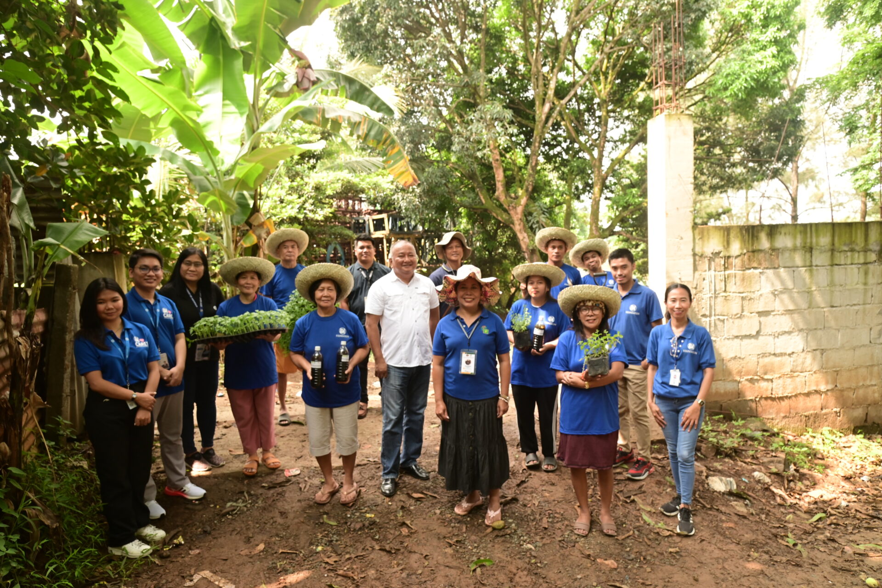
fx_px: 588
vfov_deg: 53.1
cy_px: 294
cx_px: 441
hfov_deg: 73.7
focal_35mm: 24
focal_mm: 24
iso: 800
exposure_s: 1/80
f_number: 6.3
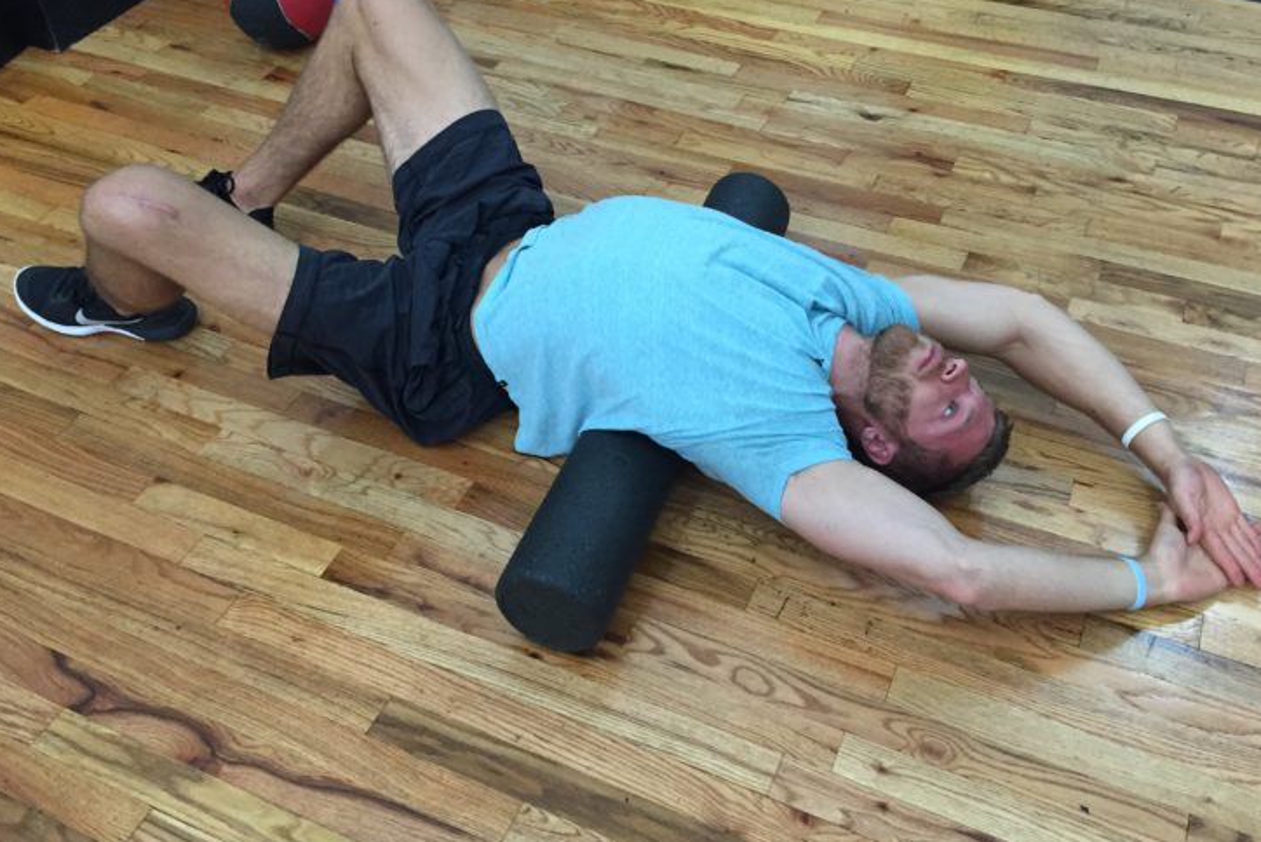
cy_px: 408
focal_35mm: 32
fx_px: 1121
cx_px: 662
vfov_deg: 41.1
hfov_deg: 58.7
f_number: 2.2
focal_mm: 4.15
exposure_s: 1/30
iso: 160
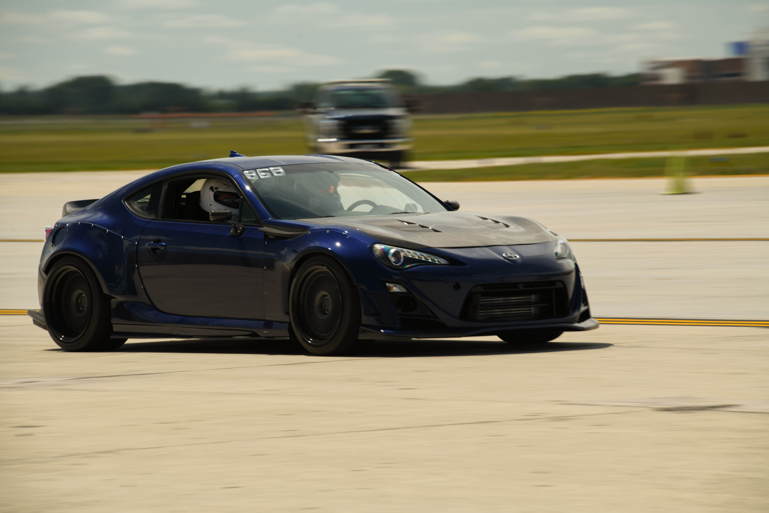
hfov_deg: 6.9
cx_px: 384
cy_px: 256
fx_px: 6408
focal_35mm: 300
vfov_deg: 4.6
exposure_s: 1/80
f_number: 13
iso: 90
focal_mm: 300
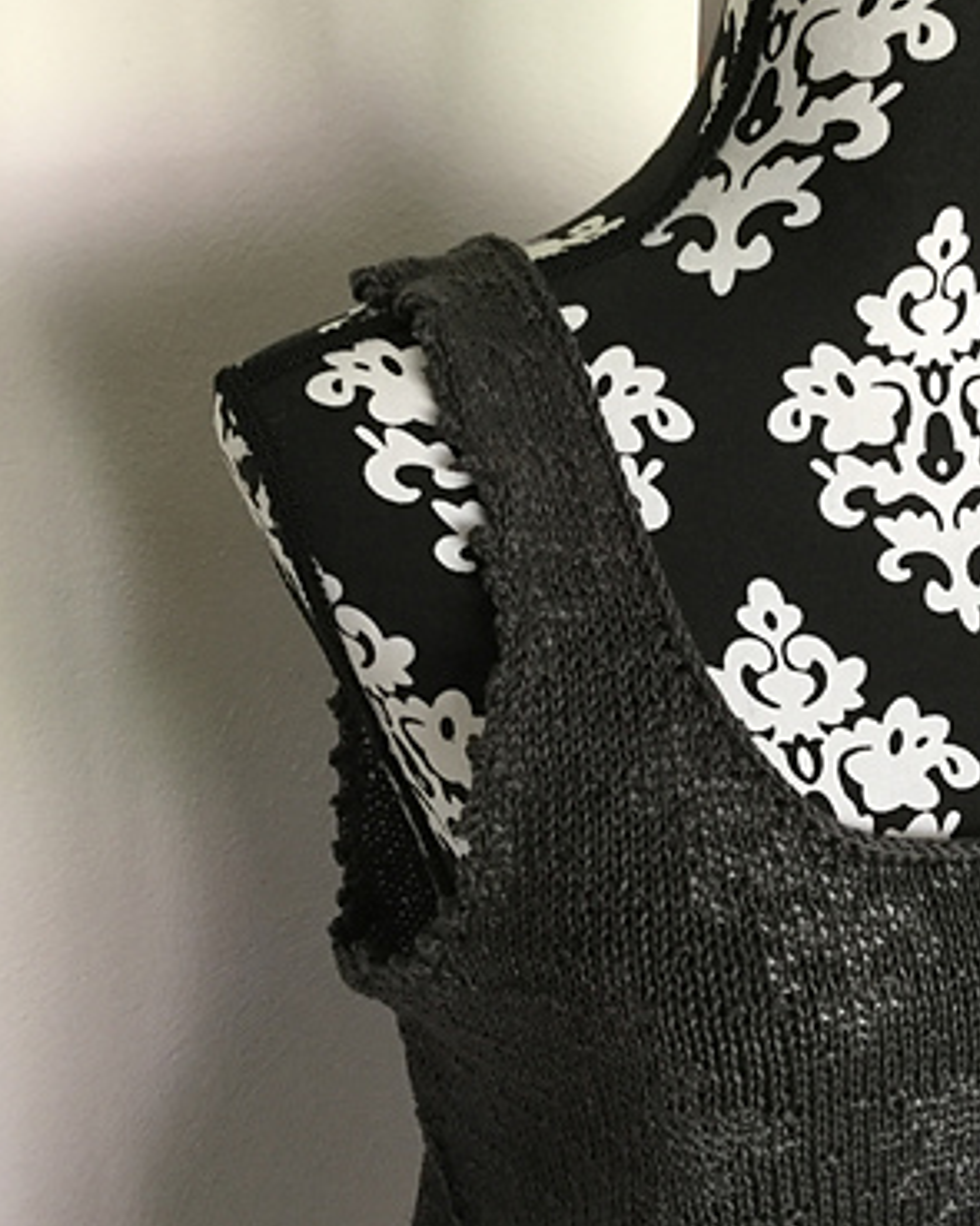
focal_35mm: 41
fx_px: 1487
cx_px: 616
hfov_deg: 36.3
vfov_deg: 44.8
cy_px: 568
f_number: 2.4
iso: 125
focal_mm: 3.3
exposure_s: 1/30
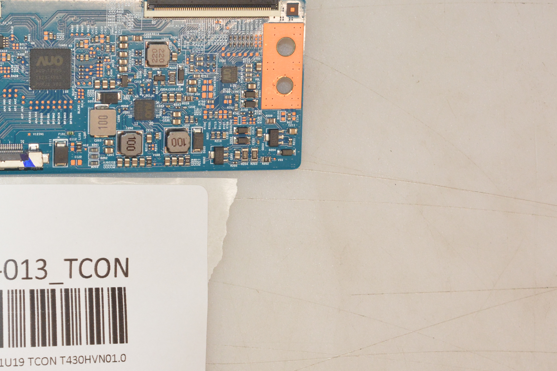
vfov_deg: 14.5
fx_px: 1454
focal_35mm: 94
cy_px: 115
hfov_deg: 21.4
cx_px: 94
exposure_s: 1/200
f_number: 8
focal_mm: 31
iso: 1000
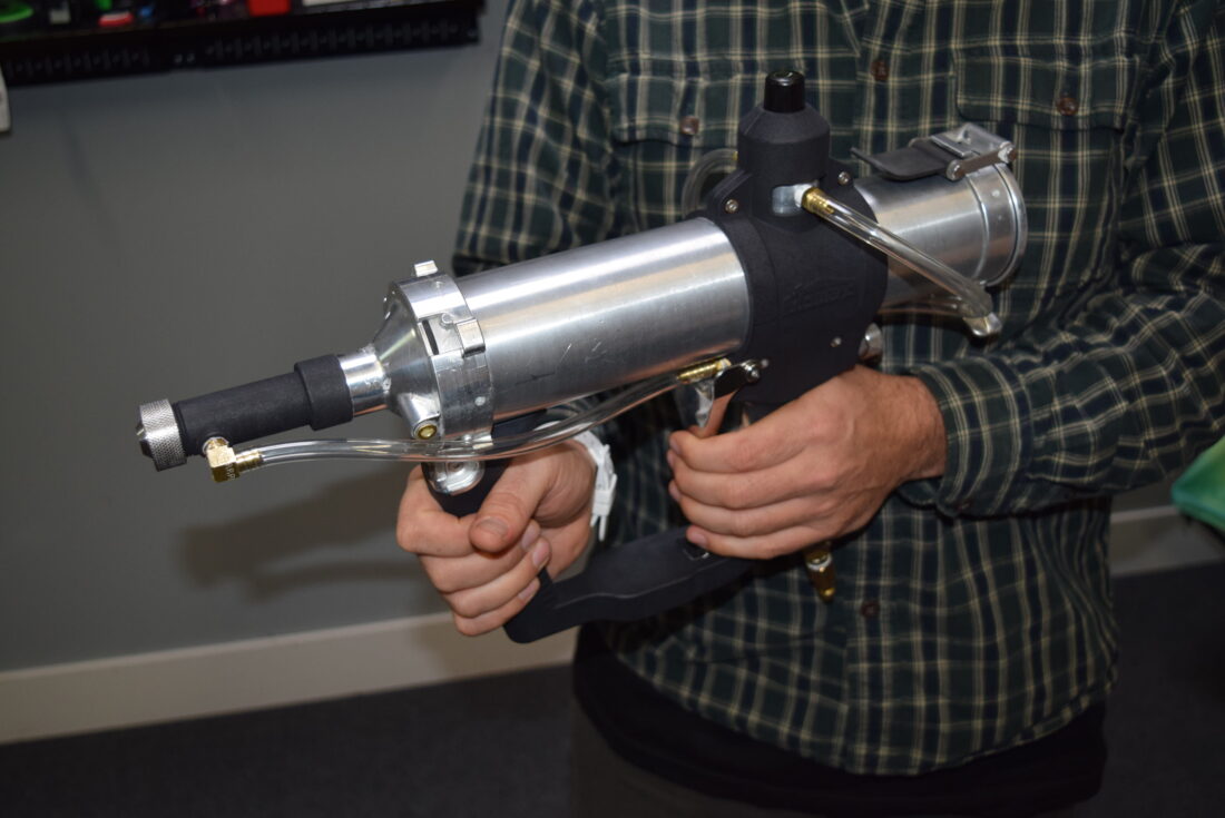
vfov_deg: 35.5
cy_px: 409
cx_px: 612
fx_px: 1277
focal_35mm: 38
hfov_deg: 51.3
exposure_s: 1/60
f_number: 4
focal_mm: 25
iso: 560
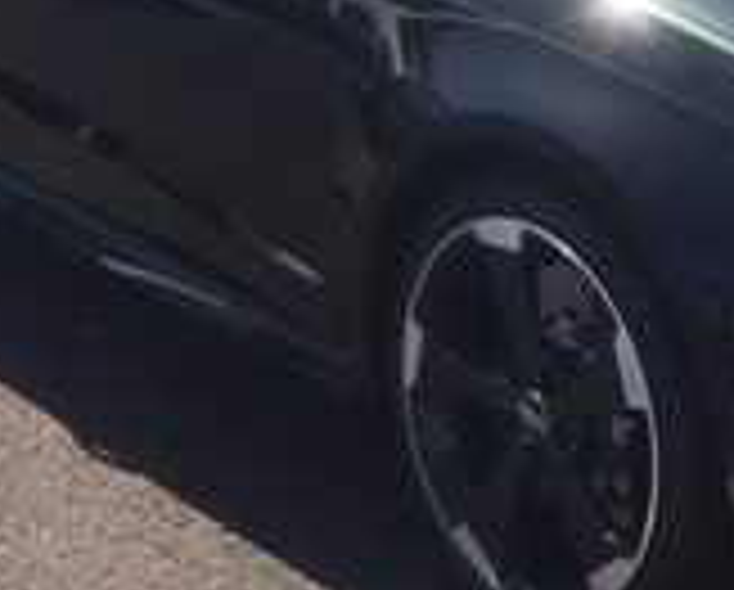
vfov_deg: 13.9
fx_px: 2416
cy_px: 198
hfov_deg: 17.1
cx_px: 612
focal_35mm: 111
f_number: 2.2
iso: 25
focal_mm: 4.15
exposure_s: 1/1166
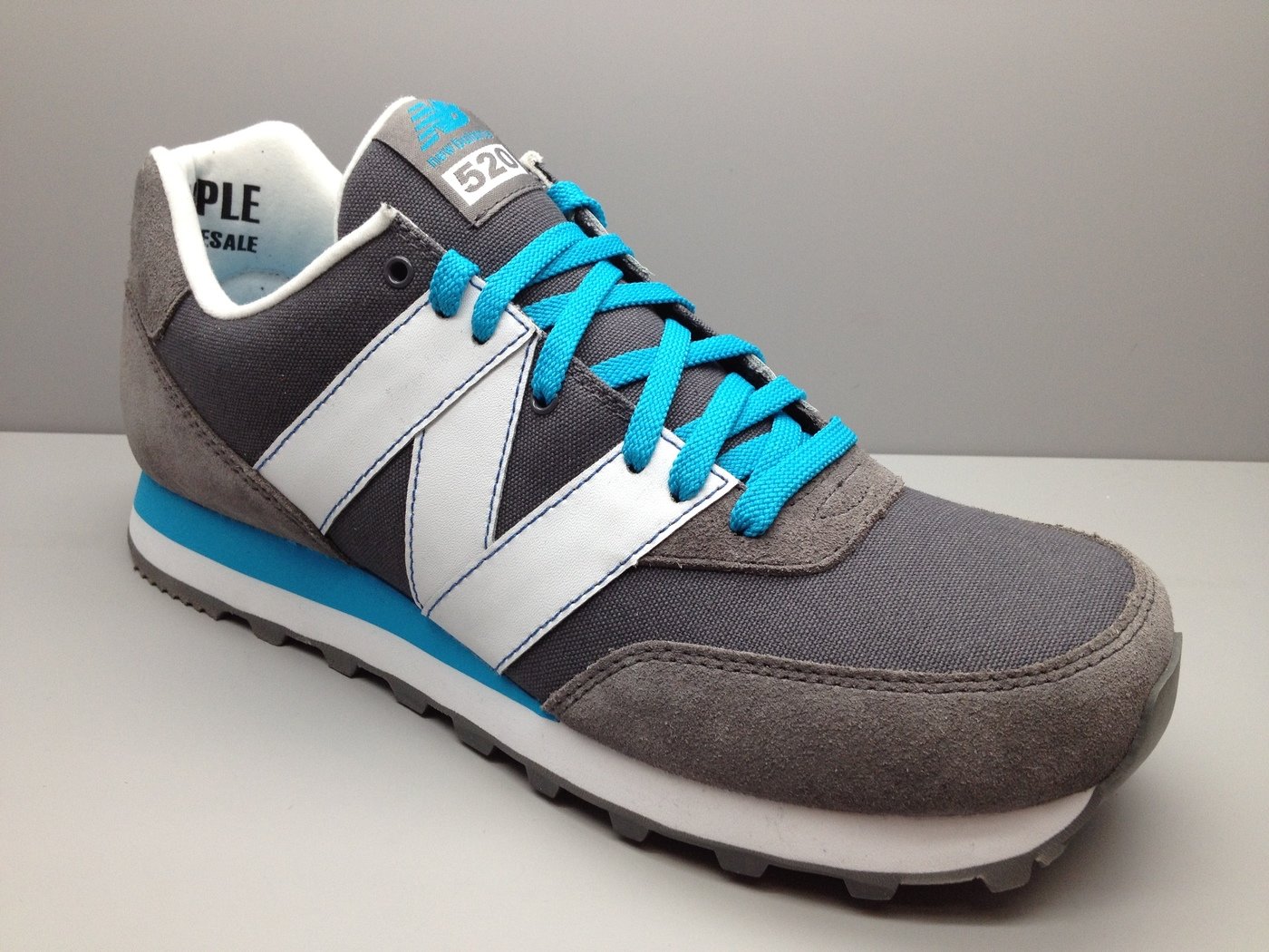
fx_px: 1283
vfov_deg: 40.7
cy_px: 476
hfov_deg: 52.6
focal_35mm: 35
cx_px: 634
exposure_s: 1/120
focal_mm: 4.28
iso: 100
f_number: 2.4
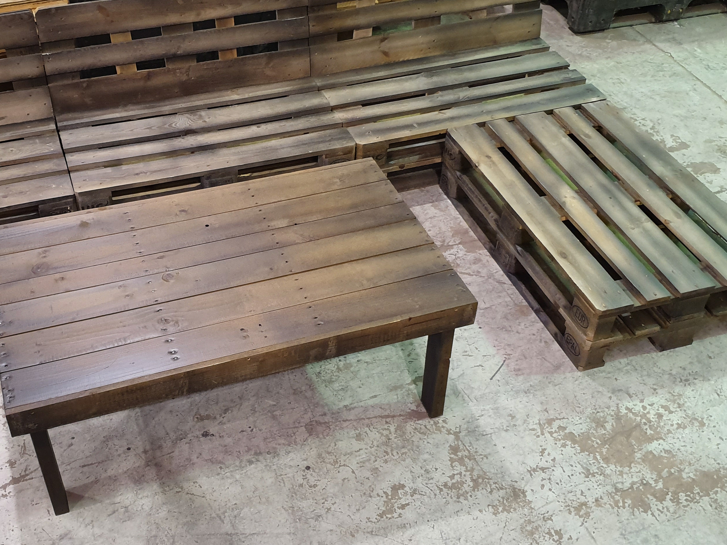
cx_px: 254
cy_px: 272
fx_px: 882
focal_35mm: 42
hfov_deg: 44.3
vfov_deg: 34.3
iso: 200
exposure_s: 1/50
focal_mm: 4.32
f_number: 1.5
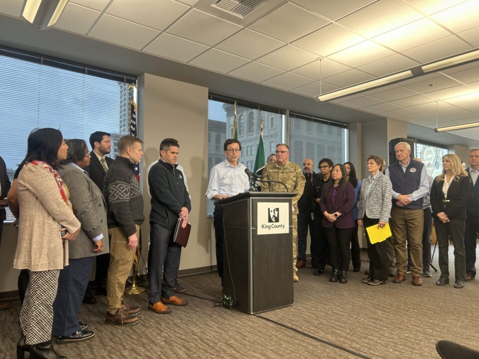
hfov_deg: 67.3
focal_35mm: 26
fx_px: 360
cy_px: 180
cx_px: 240
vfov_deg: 53.1
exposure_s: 1/60
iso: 80
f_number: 1.5
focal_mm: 5.7
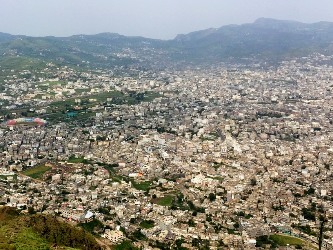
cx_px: 106
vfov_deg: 35.1
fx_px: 394
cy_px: 135
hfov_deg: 44.9
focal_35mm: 41
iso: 32
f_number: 2.2
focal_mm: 4.15
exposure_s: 1/3300
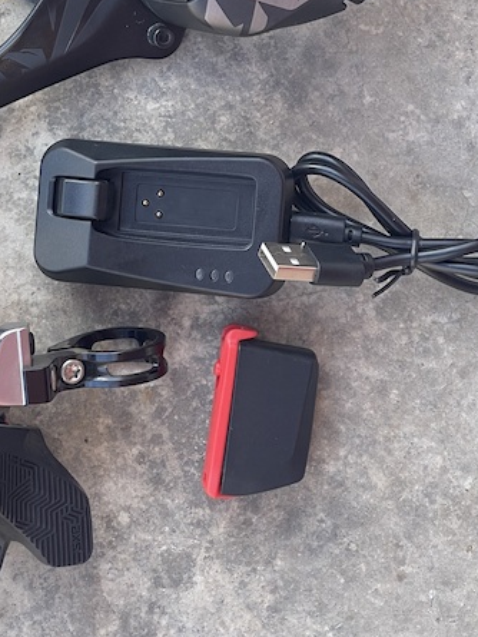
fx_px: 2116
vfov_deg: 17.0
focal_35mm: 115
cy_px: 127
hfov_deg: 12.9
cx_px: 149
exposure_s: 1/99
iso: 40
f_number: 2.2
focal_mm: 7.5
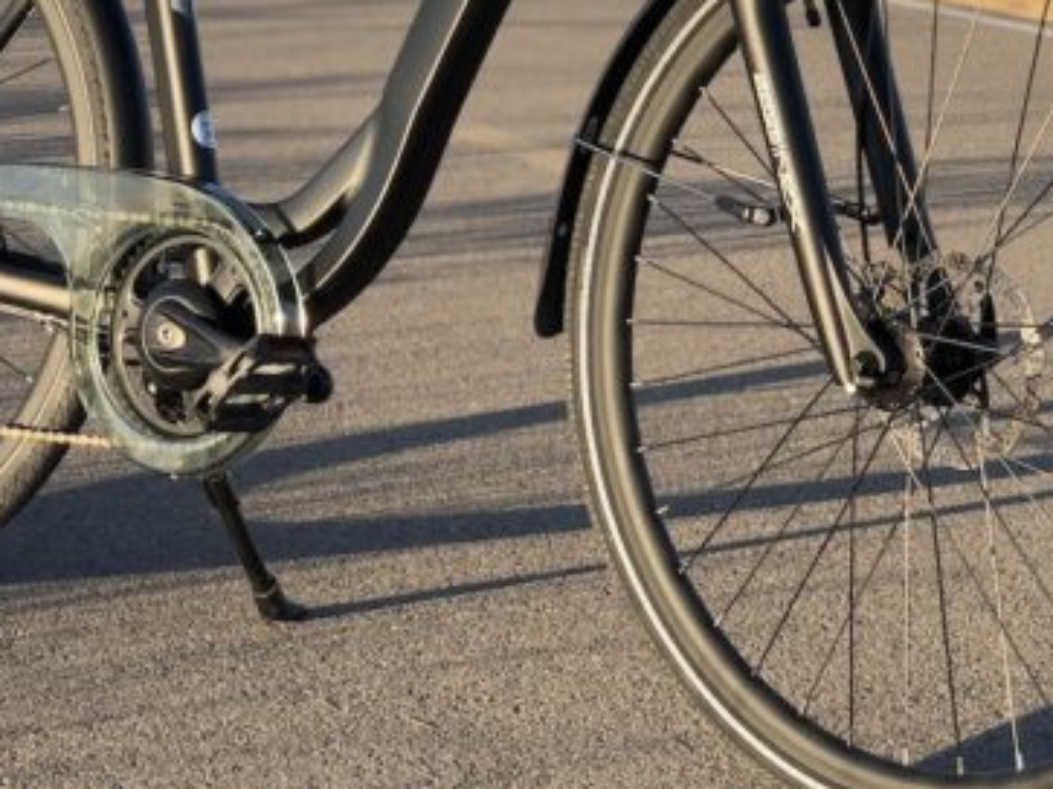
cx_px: 499
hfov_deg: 17.9
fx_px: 3345
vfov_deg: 13.3
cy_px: 41
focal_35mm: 110
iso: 16
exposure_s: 1/408
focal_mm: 6
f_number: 2.4
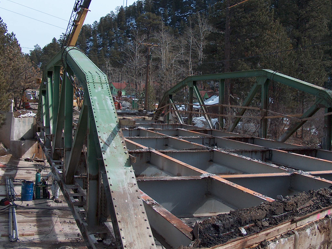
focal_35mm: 47
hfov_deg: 40.5
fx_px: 450
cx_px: 164
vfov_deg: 30.8
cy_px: 116
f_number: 4.8
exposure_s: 1/637
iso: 100
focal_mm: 7.6
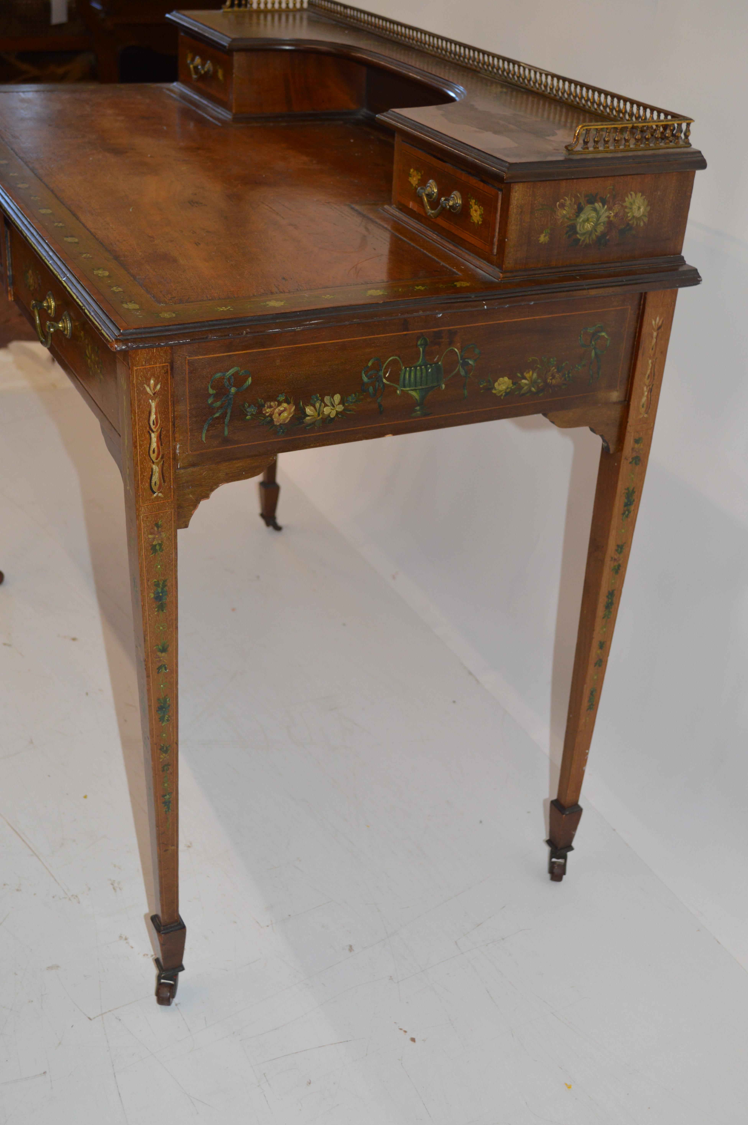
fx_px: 1249
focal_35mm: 40
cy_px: 552
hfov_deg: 33.3
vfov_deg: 48.5
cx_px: 365
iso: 450
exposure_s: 1/60
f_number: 4.2
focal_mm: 26
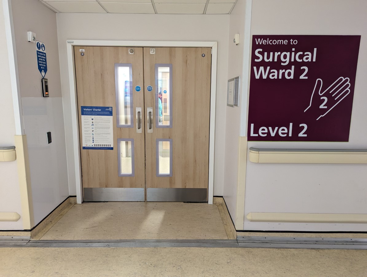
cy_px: 138
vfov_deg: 56.9
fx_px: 255
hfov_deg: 71.5
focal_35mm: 24
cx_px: 184
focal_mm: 6.81
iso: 219
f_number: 1.85
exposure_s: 1/25
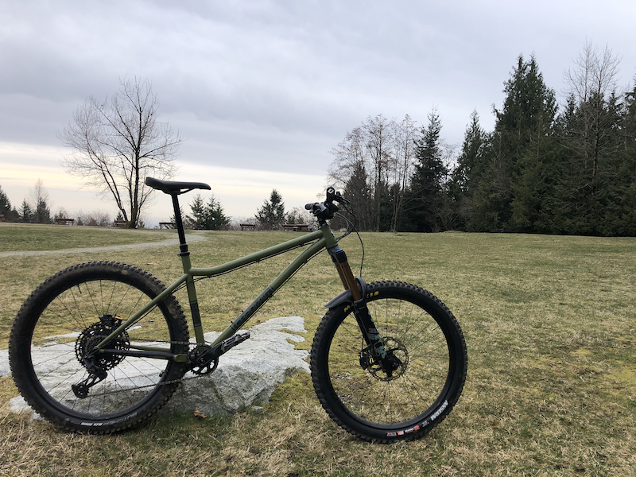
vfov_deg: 49.7
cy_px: 238
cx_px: 318
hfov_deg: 63.4
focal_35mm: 28
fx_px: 514
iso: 20
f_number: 1.8
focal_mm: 3.99
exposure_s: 1/665
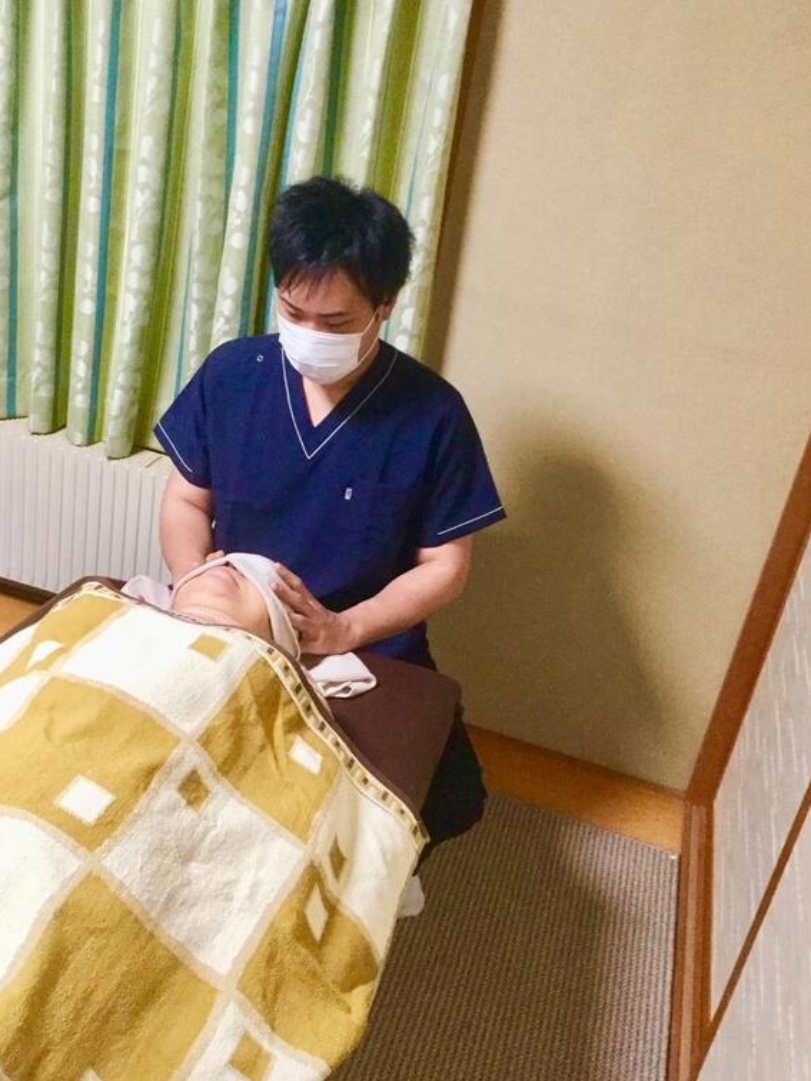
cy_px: 515
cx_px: 383
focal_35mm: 35
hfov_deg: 40.7
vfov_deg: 52.6
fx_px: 1093
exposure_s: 1/20
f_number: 2.4
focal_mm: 3.3
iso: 200
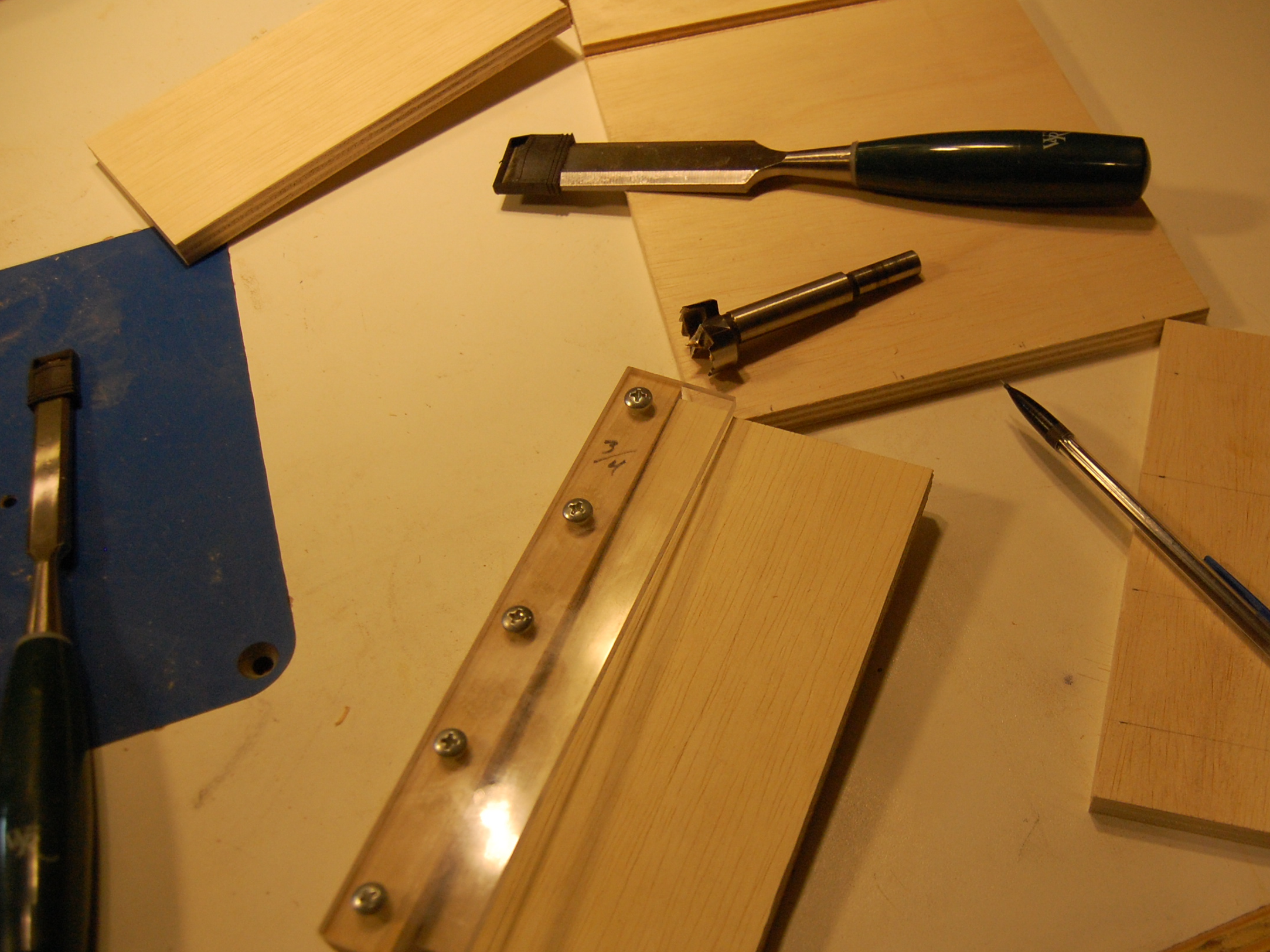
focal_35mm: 36
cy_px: 559
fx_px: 1321
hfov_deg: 50.4
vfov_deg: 39.5
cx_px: 846
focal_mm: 18
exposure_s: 1/500
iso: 800
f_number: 3.5
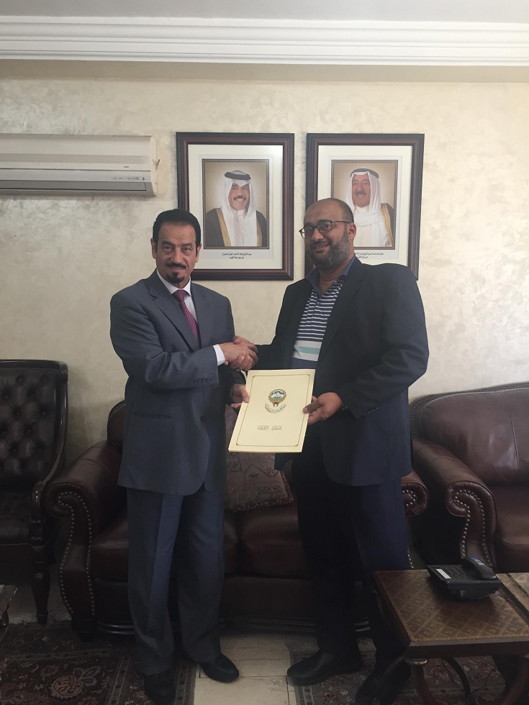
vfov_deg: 61.7
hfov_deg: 48.2
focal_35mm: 29
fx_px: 591
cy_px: 352
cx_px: 264
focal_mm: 4.15
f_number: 2.2
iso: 125
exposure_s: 1/33
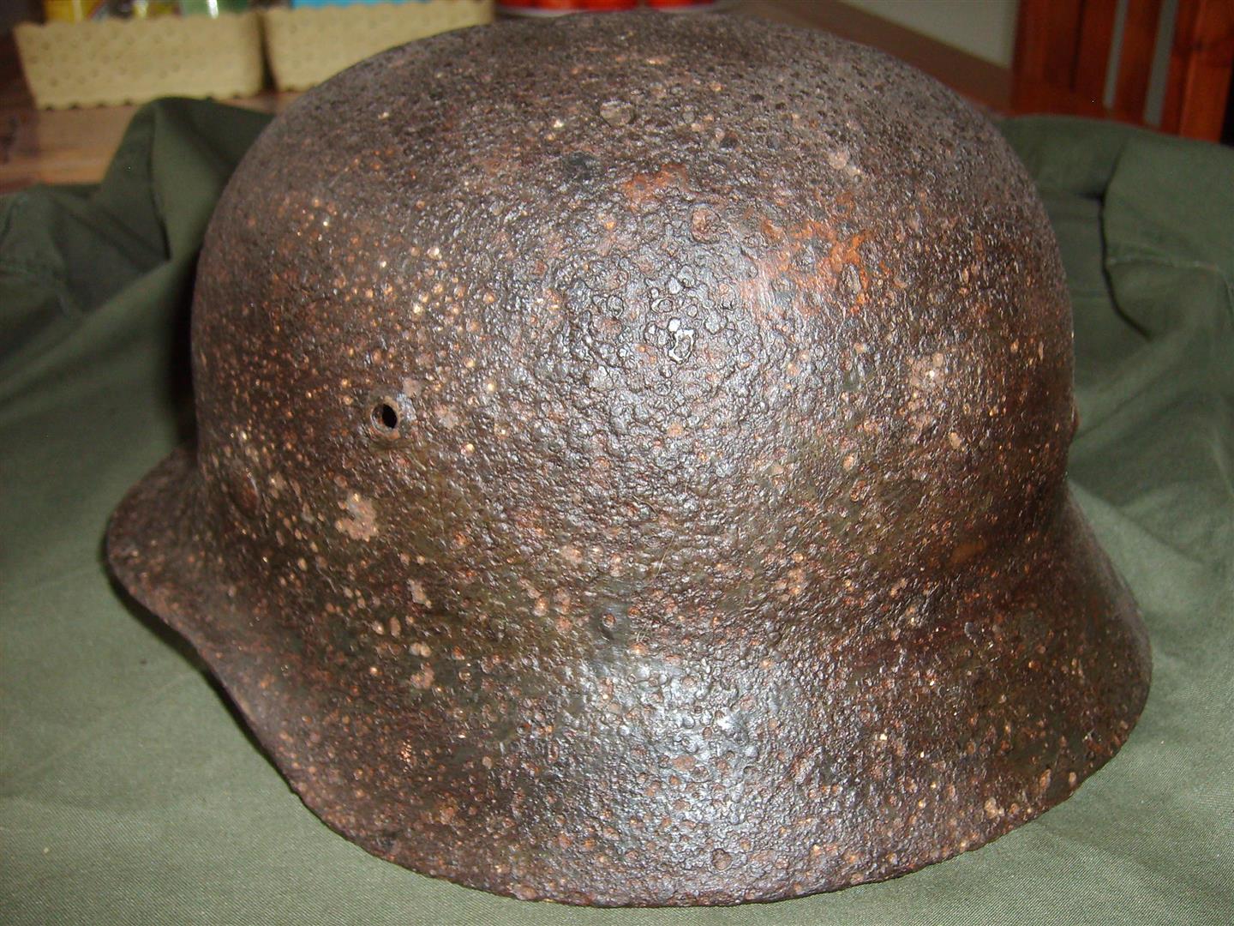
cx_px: 617
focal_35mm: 35
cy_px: 463
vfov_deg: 40.7
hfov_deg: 52.6
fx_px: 1248
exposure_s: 1/45
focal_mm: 5.8
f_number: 2.8
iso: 100
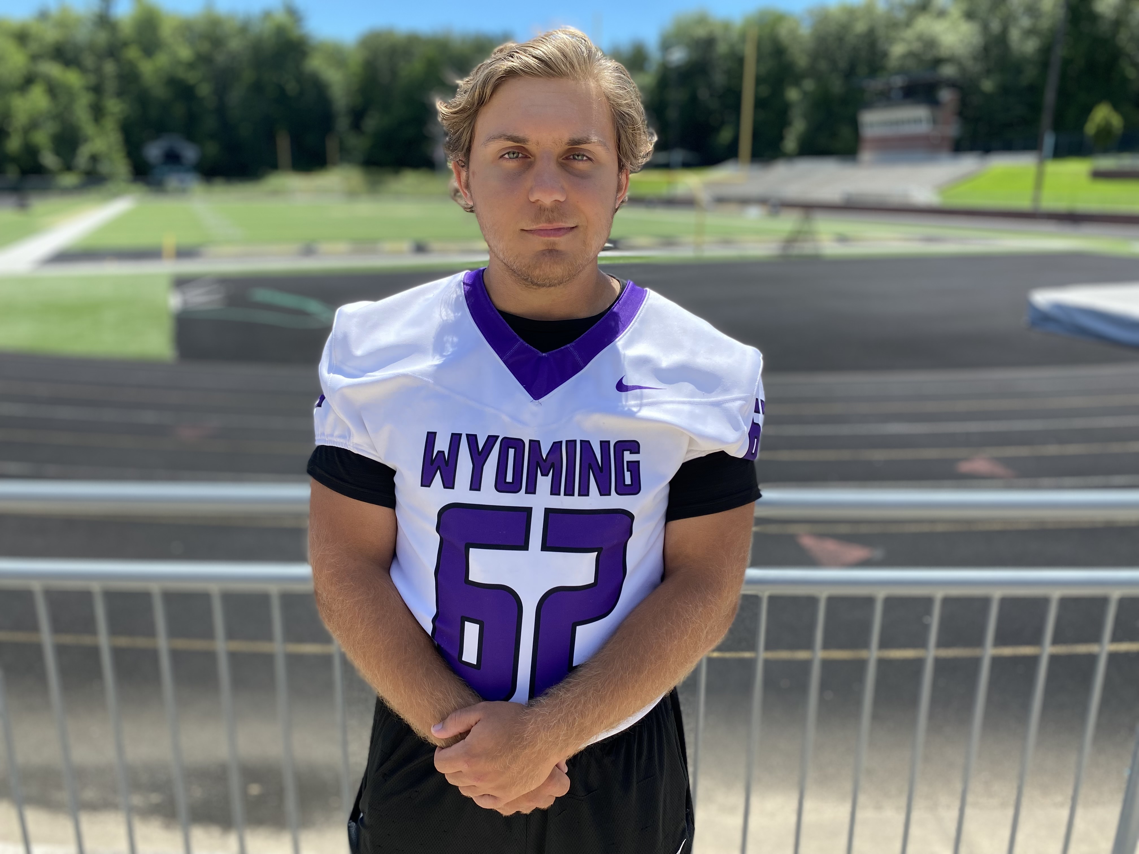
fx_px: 856
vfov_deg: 53.1
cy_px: 427
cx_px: 570
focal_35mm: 26
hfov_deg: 67.3
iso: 32
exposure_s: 1/1287
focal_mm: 4.25
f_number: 1.8
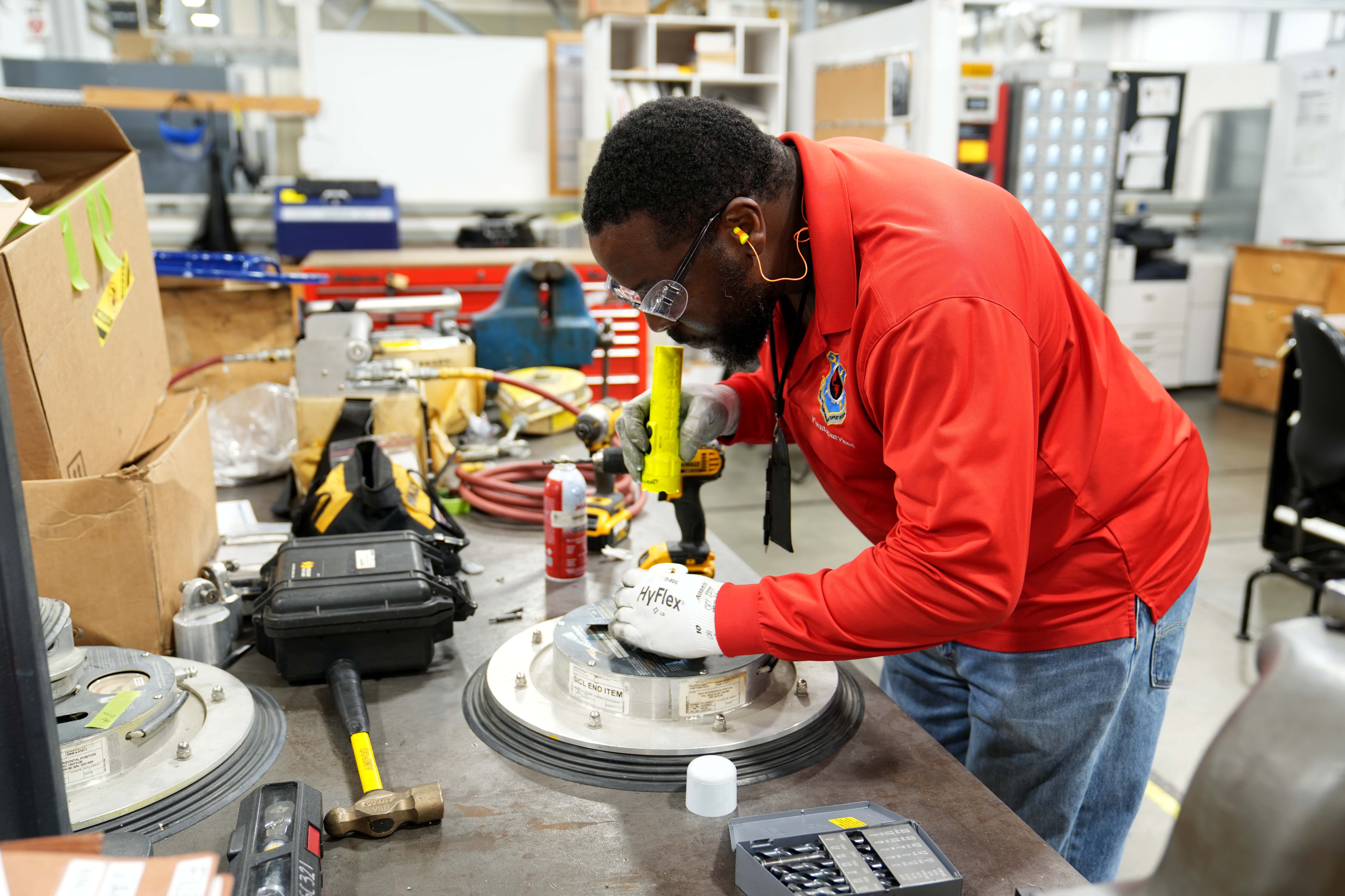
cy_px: 448
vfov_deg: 41.1
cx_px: 672
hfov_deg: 58.7
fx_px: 1195
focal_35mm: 32
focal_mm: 32
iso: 400
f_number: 2.8
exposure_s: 1/40
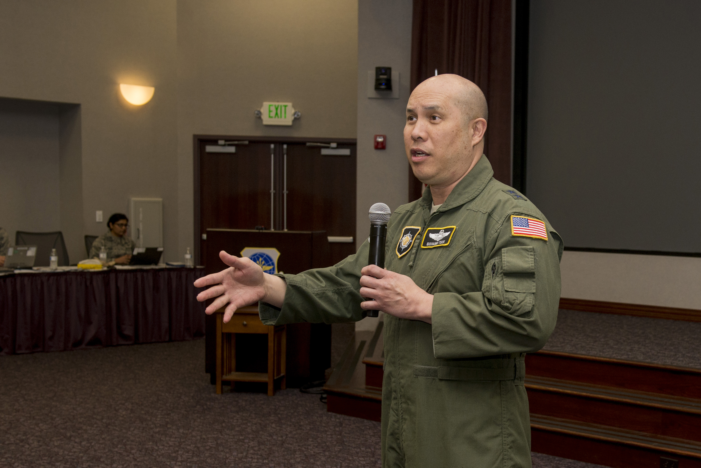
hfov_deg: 54.4
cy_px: 234
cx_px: 350
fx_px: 682
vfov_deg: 37.9
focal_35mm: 35
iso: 800
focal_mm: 35
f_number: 5.6
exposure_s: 1/125
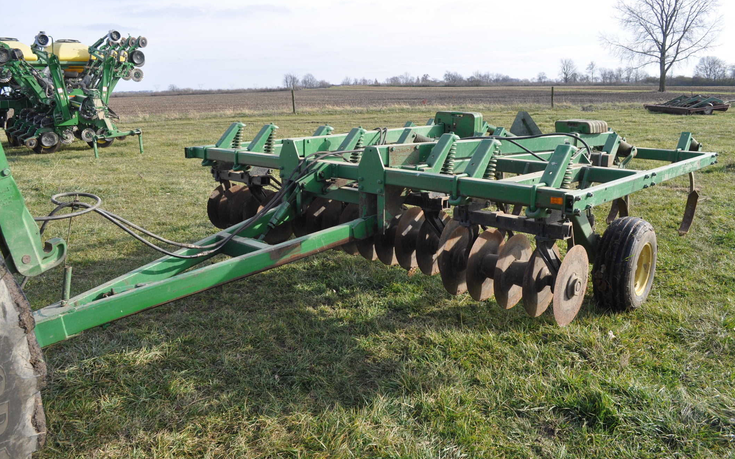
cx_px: 373
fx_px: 561
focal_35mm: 28
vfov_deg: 44.5
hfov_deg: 66.5
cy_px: 219
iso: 200
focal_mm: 18
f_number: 7.1
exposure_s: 1/200
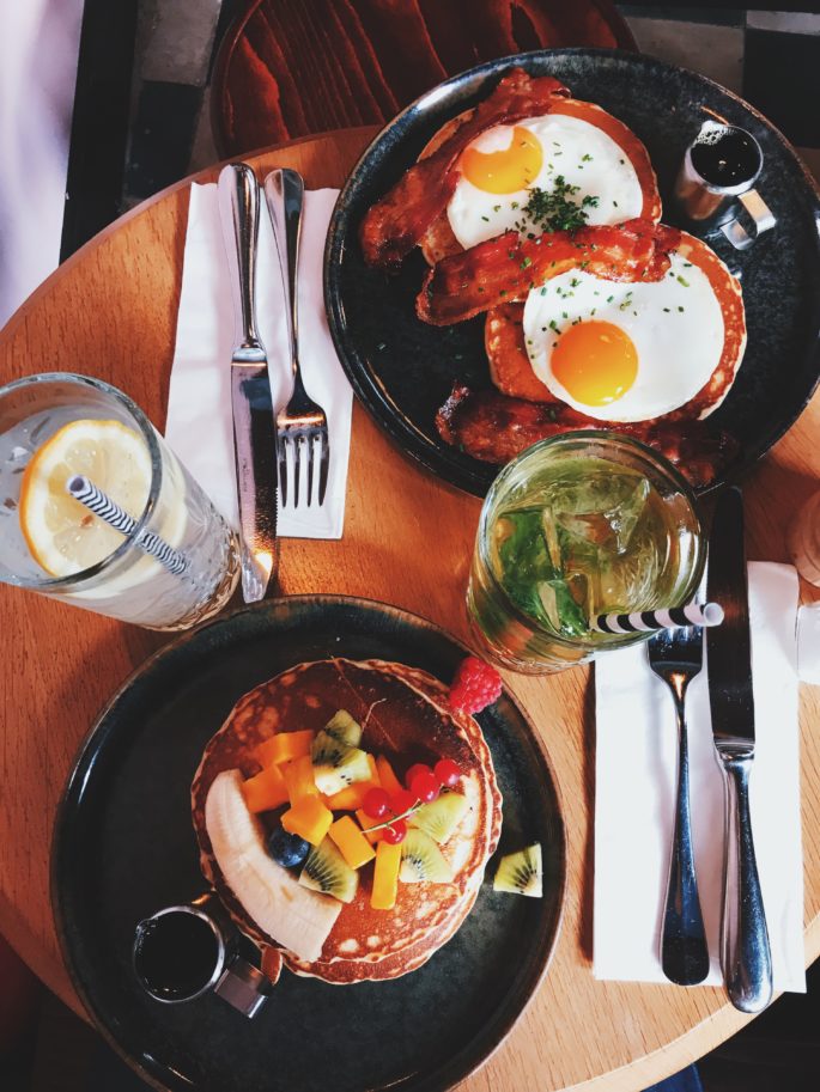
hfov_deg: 49.8
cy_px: 546
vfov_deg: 63.4
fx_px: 884
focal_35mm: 28
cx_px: 410
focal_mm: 3.99
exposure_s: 1/20
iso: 40
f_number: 1.8
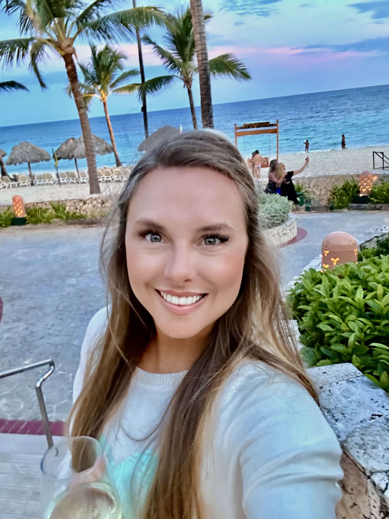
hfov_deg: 46.8
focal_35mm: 30
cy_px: 260
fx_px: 450
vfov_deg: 60.0
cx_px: 194
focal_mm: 2.69
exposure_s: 1/30
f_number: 1.9
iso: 400
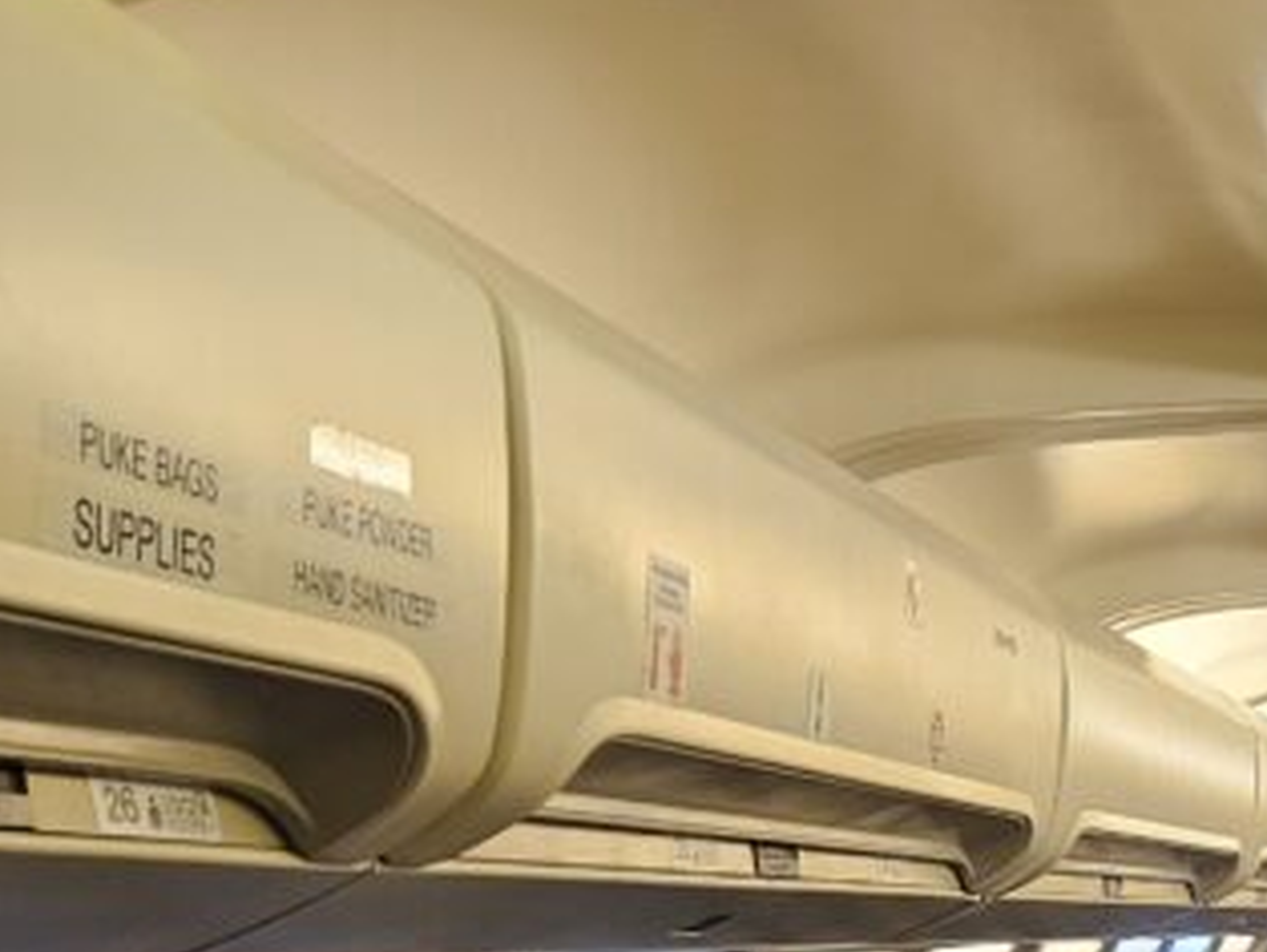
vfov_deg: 17.4
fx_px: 2747
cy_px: 1497
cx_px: 1642
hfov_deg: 23.1
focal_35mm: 75
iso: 200
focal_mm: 5.4
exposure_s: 1/55
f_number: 1.8
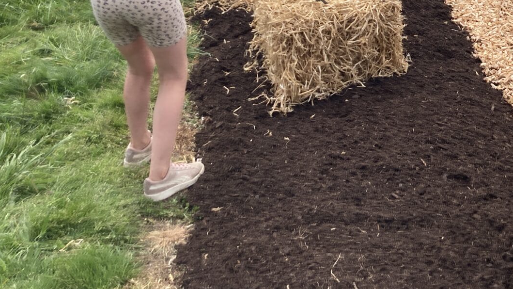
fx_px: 803
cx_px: 463
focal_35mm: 59
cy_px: -65
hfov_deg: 33.5
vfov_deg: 19.2
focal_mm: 3.99
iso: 20
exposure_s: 1/1675
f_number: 1.8
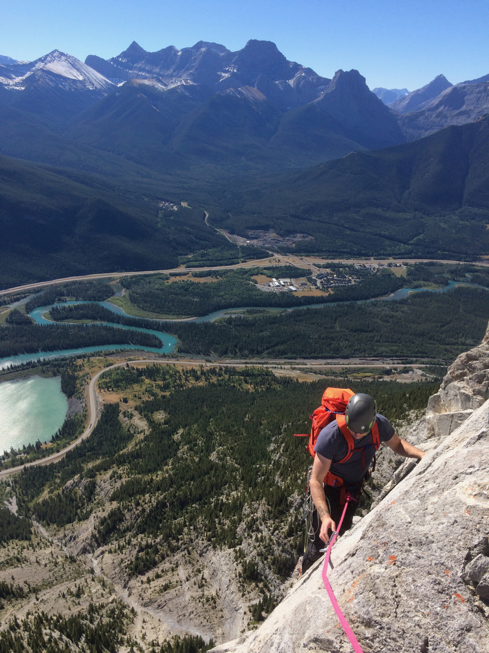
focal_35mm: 29
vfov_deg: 61.7
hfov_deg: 48.2
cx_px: 244
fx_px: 546
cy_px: 326
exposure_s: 1/1866
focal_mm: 4.15
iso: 32
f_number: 2.2
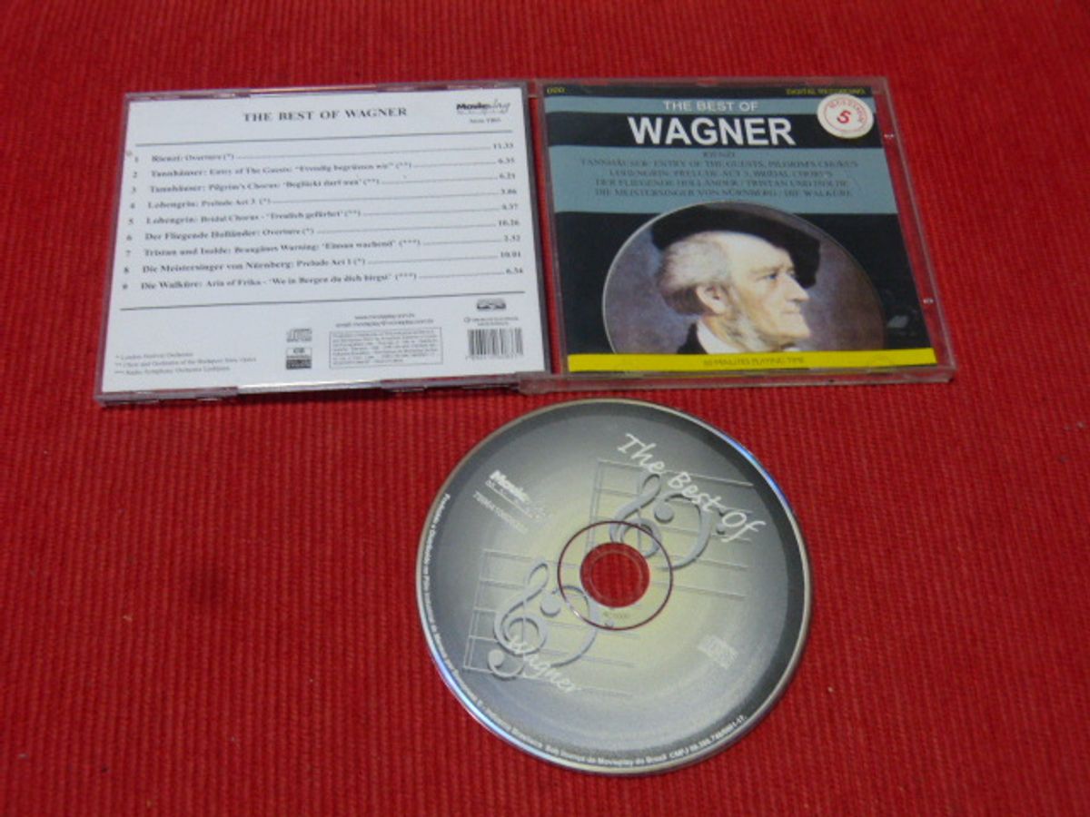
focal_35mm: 41
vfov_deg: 35.1
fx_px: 1291
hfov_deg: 45.8
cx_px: 545
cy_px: 408
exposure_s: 1/8
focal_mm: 7.3
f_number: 3.1
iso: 400
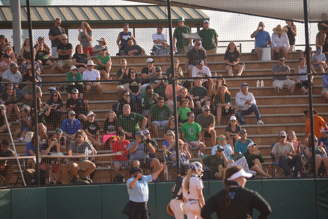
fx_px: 1776
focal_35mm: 195
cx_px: 164
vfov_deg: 7.0
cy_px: 110
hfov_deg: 10.5
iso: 400
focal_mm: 130
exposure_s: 1/1250
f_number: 4.8
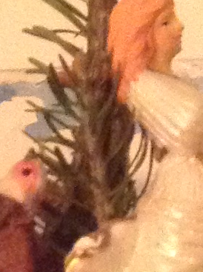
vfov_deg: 8.5
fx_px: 1827
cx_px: 27
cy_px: 221
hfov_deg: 6.3
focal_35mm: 233
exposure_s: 1/15
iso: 320
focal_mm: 3.3
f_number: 2.4
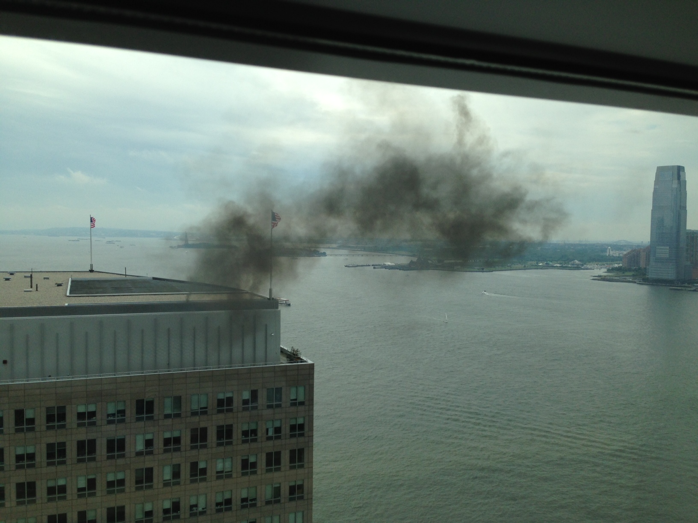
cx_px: 349
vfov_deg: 42.9
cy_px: 262
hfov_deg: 55.4
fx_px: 665
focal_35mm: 33
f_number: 2.4
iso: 50
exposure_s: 1/1391
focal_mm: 4.13
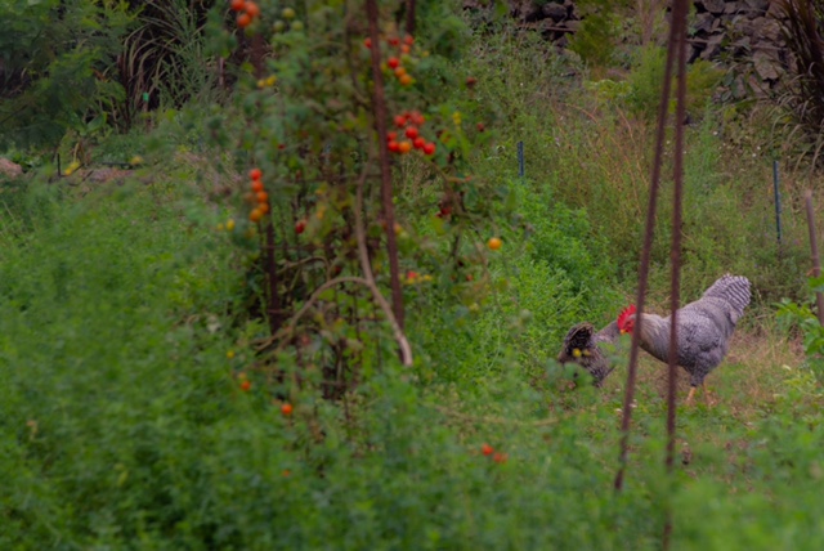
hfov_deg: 11.8
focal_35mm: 174
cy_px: 276
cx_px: 412
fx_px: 3986
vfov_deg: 7.9
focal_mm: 116
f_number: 5.6
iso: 200
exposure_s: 1/200
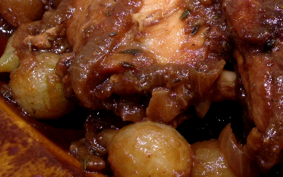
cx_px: 281
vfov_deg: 15.1
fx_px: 632
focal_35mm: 82
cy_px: -60
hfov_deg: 24.1
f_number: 2.4
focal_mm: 4.12
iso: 50
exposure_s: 1/24
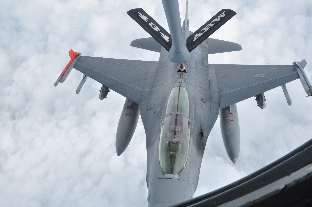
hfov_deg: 48.0
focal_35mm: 40
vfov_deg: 32.9
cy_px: 104
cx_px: 156
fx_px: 351
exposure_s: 1/125
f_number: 25
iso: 400
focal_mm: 27
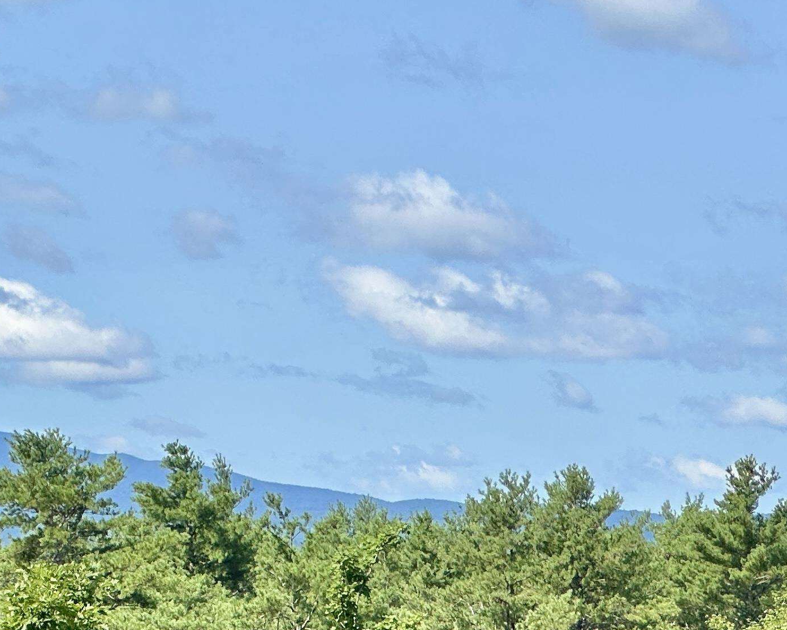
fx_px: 3052
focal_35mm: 131
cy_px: 395
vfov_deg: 11.8
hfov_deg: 14.7
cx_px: 289
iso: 32
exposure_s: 1/769
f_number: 2.8
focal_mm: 9
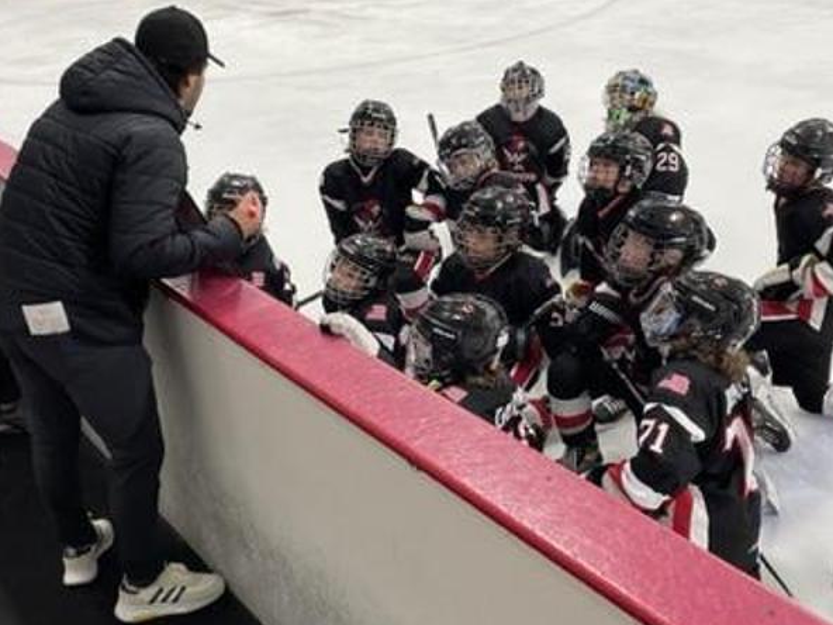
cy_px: 290
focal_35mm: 45
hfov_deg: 42.1
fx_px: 1083
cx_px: 439
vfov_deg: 32.2
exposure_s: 1/120
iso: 125
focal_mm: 4.2
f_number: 1.6
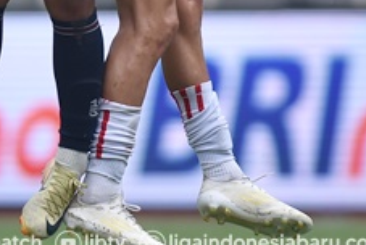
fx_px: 13427
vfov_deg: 1.0
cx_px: 103
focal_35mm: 1319
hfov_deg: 1.6
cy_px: -167
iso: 250
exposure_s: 1/1250
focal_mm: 300
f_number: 2.8
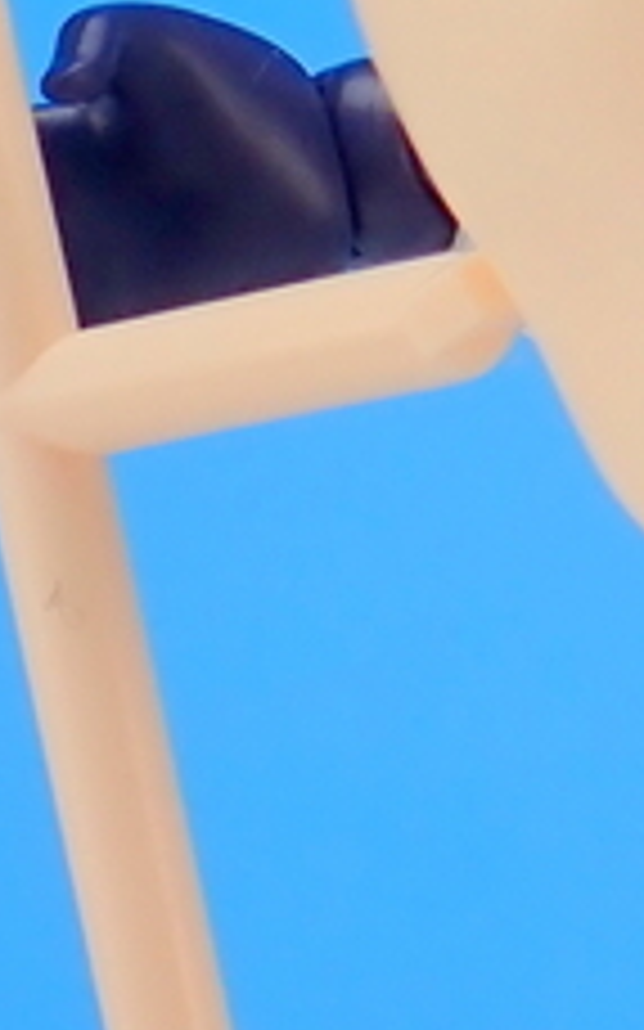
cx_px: 1144
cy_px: -243
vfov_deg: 4.4
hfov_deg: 2.8
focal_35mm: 474
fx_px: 13319
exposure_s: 1/10
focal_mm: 18
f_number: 4.9
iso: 100
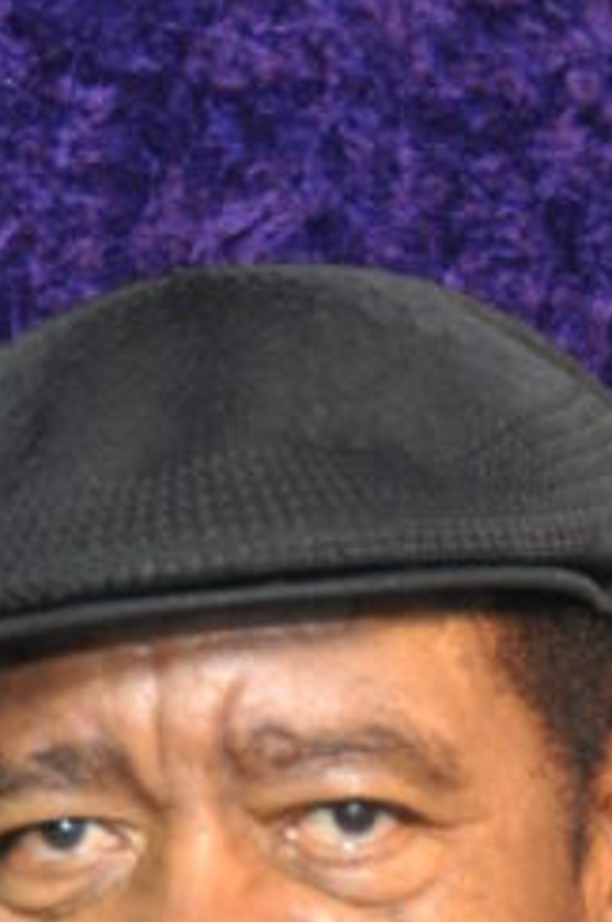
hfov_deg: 4.4
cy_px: 1549
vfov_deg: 6.6
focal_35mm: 308
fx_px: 7876
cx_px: 419
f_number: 4.8
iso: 800
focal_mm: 50
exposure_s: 1/60
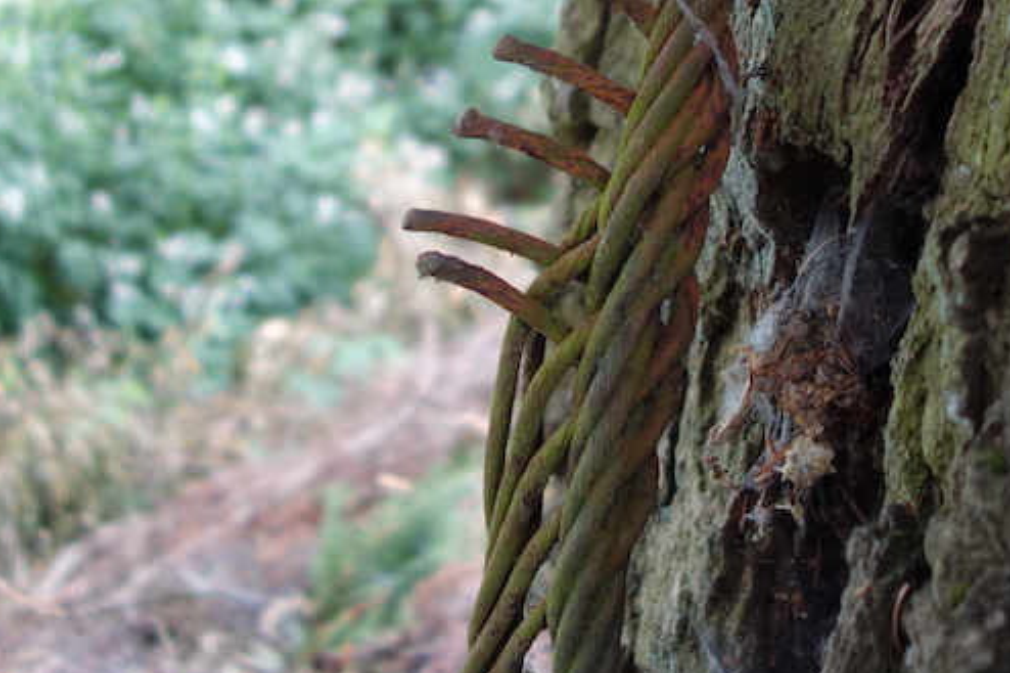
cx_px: 611
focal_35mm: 68
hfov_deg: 29.6
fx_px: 1907
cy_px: 145
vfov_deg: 19.8
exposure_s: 1/100
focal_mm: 10.4
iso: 125
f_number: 1.8
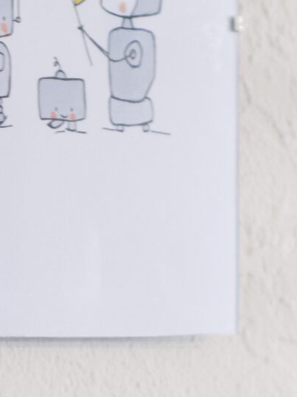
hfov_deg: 4.3
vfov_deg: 5.7
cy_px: 516
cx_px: 86
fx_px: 3961
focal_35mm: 346
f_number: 3.5
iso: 800
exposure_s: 1/60
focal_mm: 50
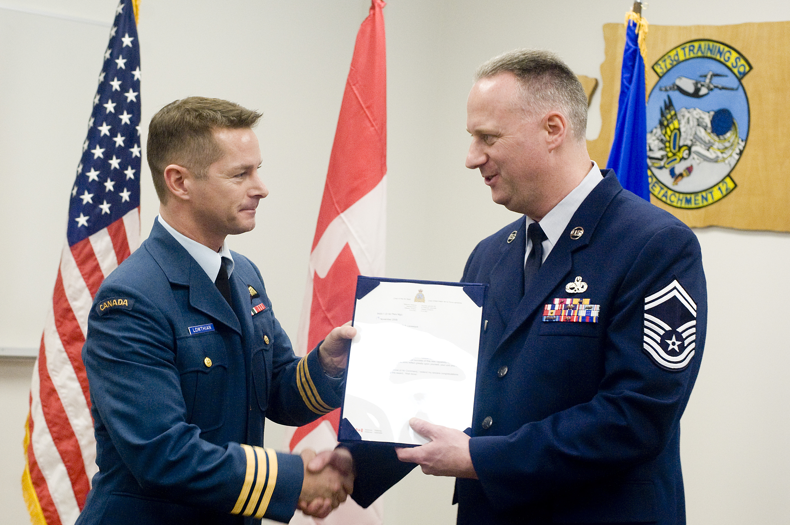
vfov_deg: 27.0
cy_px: 262
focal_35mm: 50
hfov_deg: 39.6
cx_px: 395
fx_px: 1097
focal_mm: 50
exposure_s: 1/125
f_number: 5.6
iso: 3200
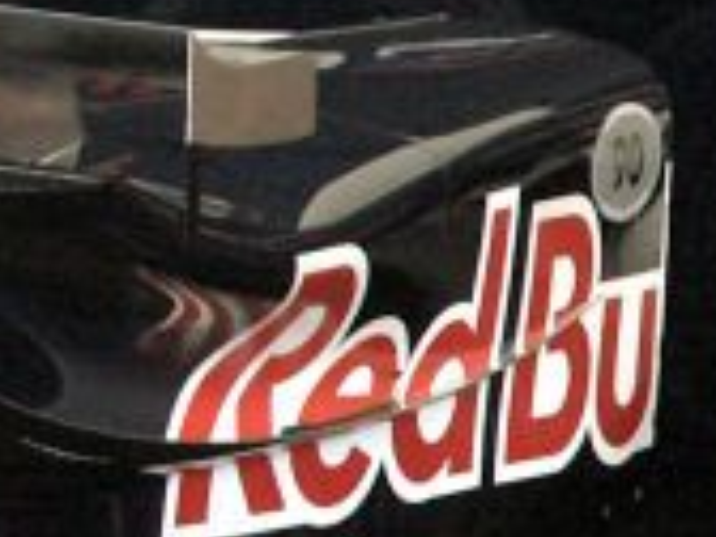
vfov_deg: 6.0
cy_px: 1006
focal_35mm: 243
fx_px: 5026
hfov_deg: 7.9
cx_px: 1189
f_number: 2.8
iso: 100
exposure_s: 1/50
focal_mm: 13.16
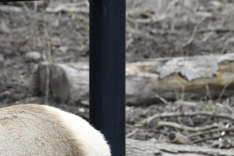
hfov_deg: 3.4
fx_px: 3919
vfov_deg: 2.3
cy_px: 245
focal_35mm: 603
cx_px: -168
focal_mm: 160
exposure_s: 1/800
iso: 2000
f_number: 7.1
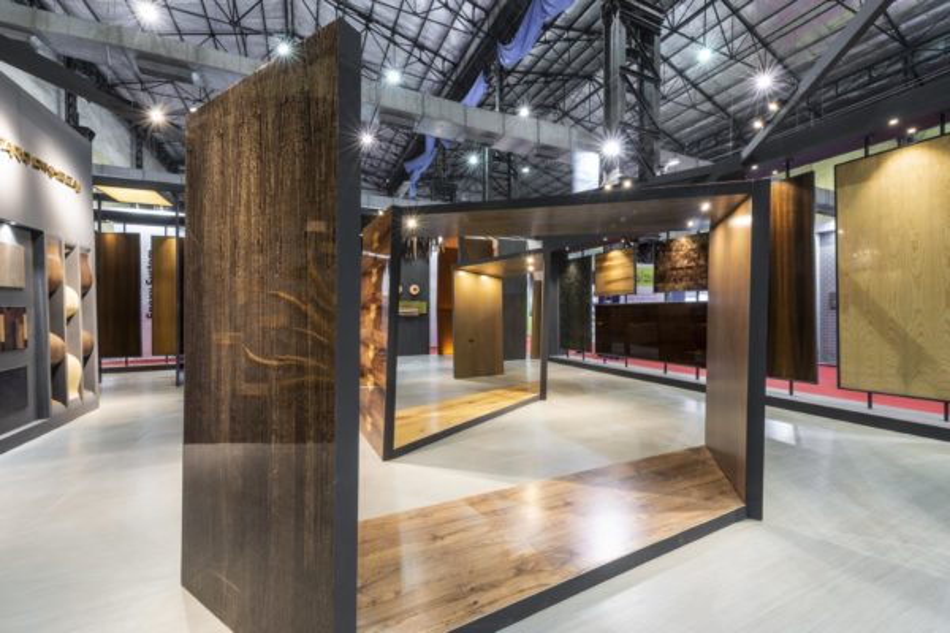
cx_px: 475
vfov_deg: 81.2
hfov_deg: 104.3
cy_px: 316
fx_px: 369
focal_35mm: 14
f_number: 18
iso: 200
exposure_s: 1.6
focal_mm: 14
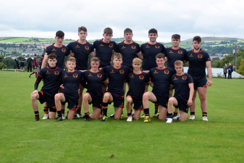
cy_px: 82
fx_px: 712
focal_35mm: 105
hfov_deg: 19.4
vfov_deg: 13.1
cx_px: 122
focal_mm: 70
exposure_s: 1/1250
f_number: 4.5
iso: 400
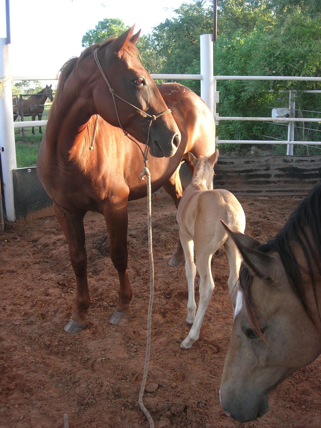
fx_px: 470
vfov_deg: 49.0
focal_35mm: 38
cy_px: 214
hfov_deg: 37.7
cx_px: 160
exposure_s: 1/123
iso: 64
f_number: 2.8
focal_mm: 7.8
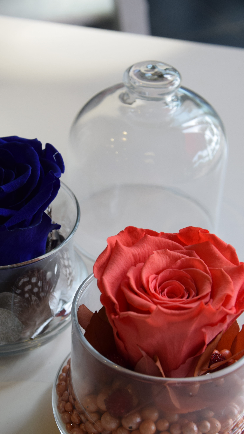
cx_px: 87
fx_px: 952
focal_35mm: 83
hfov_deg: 14.6
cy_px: 268
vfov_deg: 25.6
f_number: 6.3
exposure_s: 1/160
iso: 400
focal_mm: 35
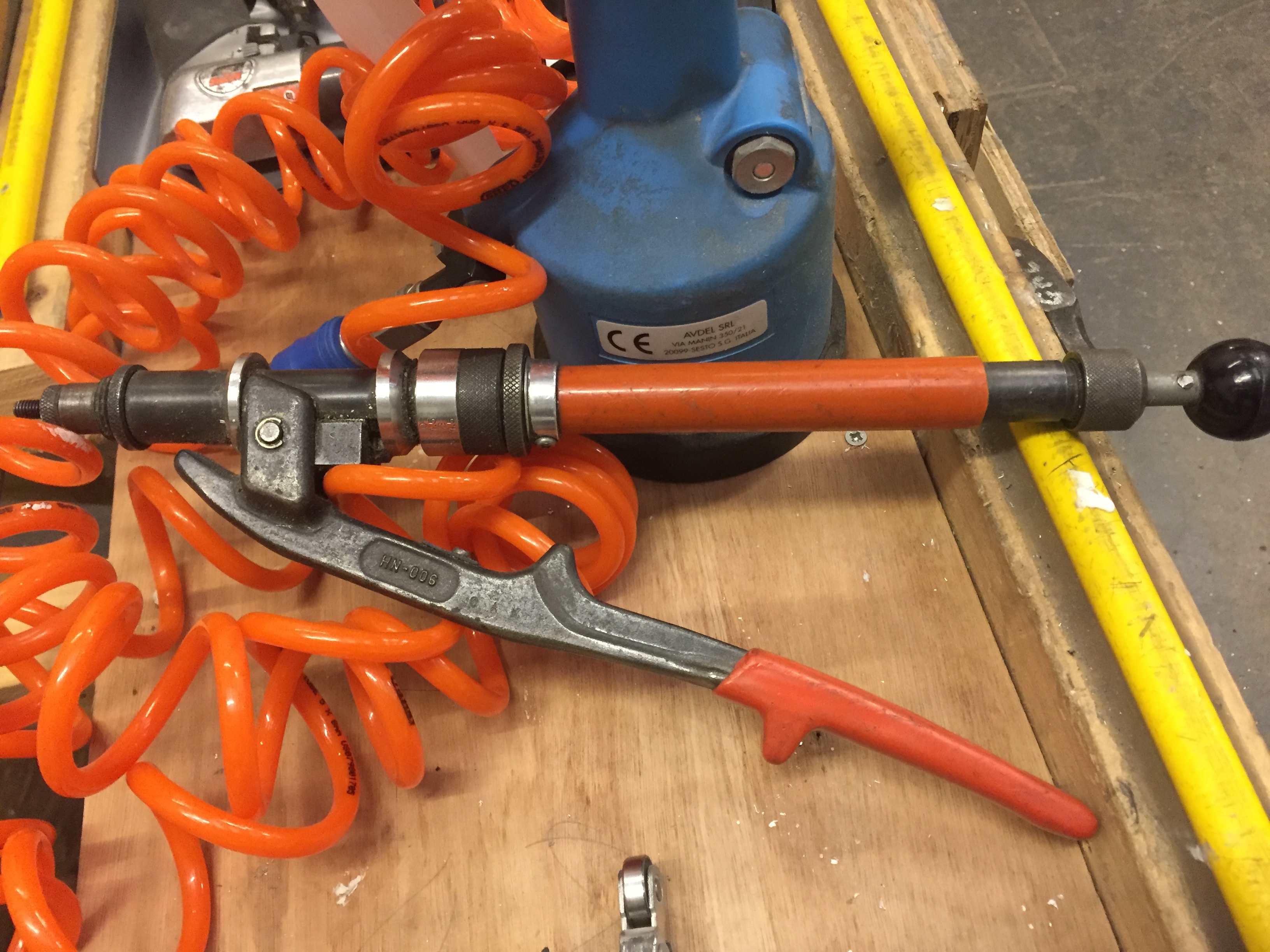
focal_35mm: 29
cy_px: 476
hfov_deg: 61.7
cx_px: 635
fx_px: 1064
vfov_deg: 48.2
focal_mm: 4.15
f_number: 2.2
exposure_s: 1/25
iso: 250
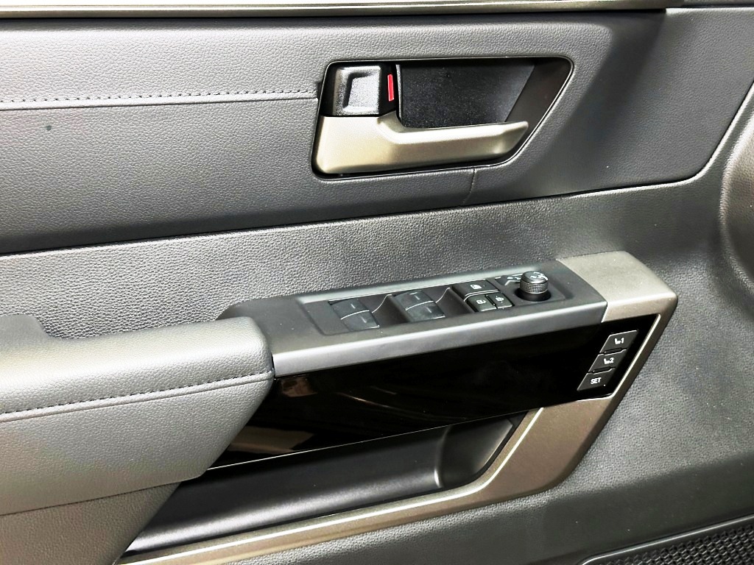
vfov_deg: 30.3
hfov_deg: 39.7
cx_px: 377
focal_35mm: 48
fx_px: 1046
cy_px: 282
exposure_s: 1/30
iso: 640
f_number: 1.78
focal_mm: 6.86
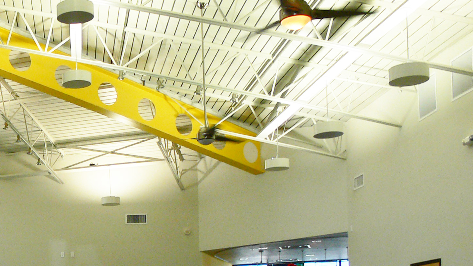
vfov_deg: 14.1
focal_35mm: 85
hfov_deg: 23.6
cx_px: -32
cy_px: 243
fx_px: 1066
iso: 80
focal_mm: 7.4
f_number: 3.6
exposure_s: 1/50
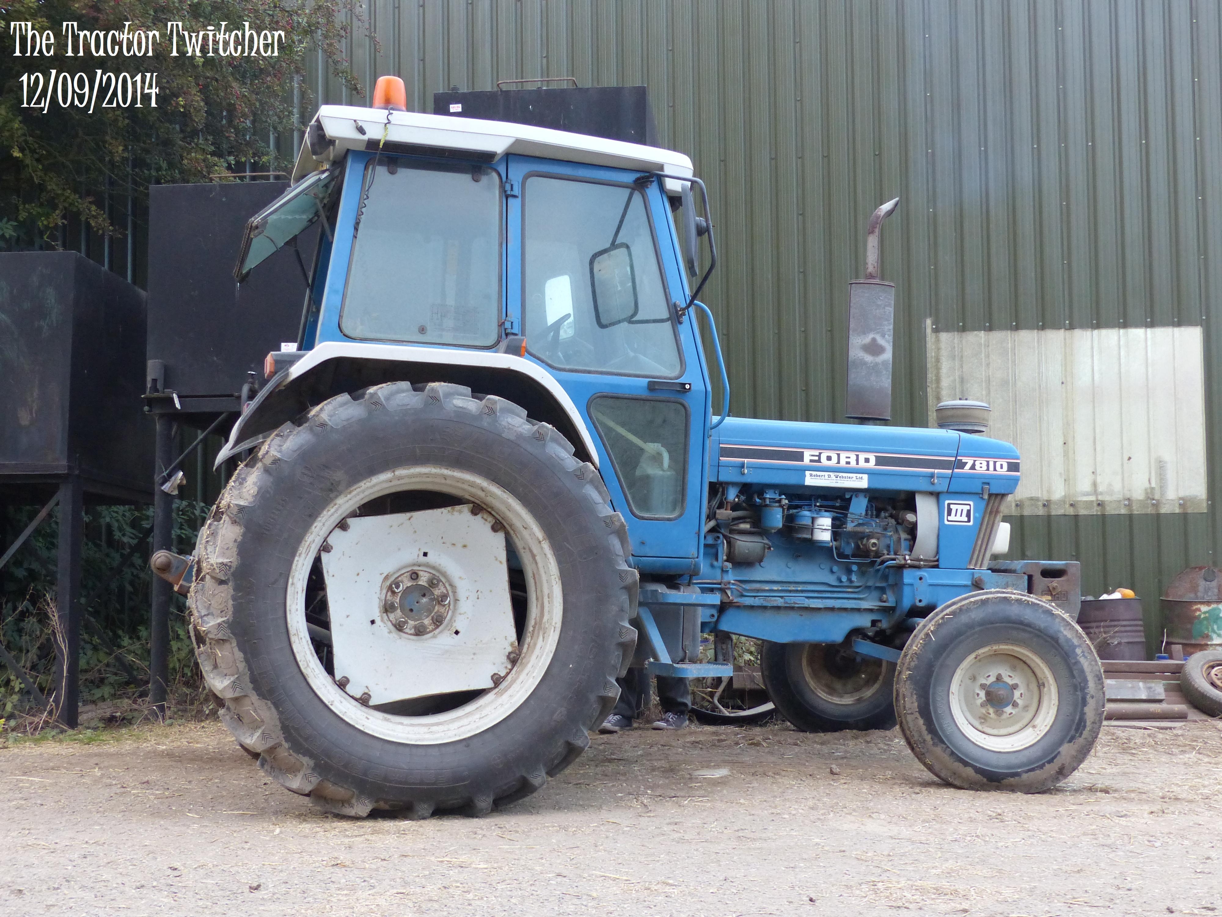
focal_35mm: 45
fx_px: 1589
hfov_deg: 42.1
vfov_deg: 32.2
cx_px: 611
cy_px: 458
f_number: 2.8
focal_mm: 8.1
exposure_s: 1/60
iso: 400
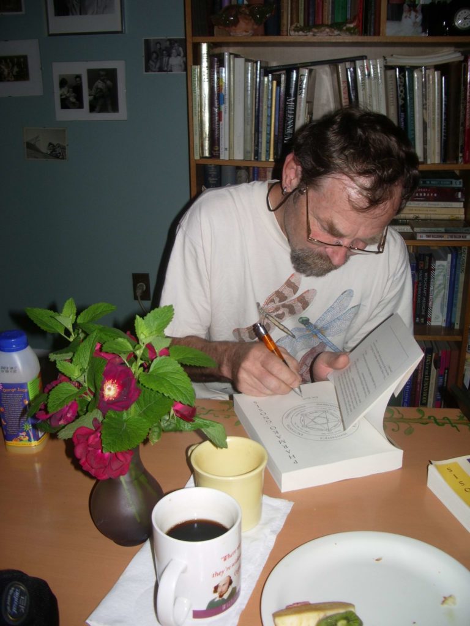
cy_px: 313
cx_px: 235
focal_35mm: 35
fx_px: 634
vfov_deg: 52.6
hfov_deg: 40.7
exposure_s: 1/40
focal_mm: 5.8
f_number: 2.6
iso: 50
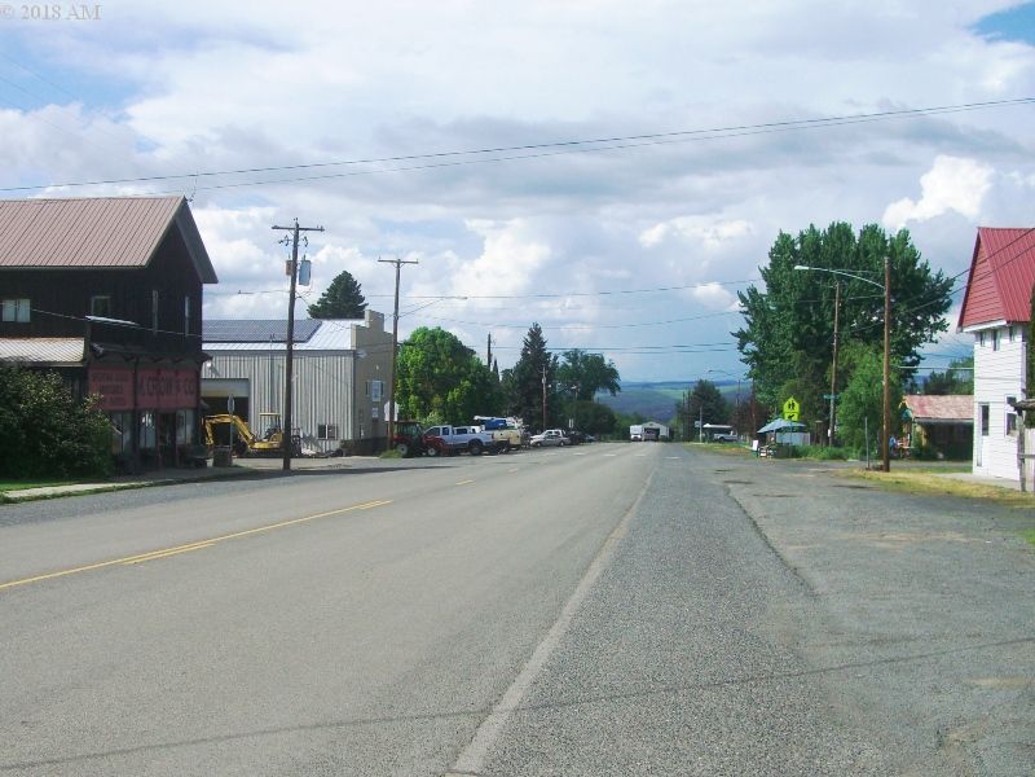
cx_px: 518
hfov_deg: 49.0
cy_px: 388
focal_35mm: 38
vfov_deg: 37.7
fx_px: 1136
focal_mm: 7.9
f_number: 5.6
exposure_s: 1/500
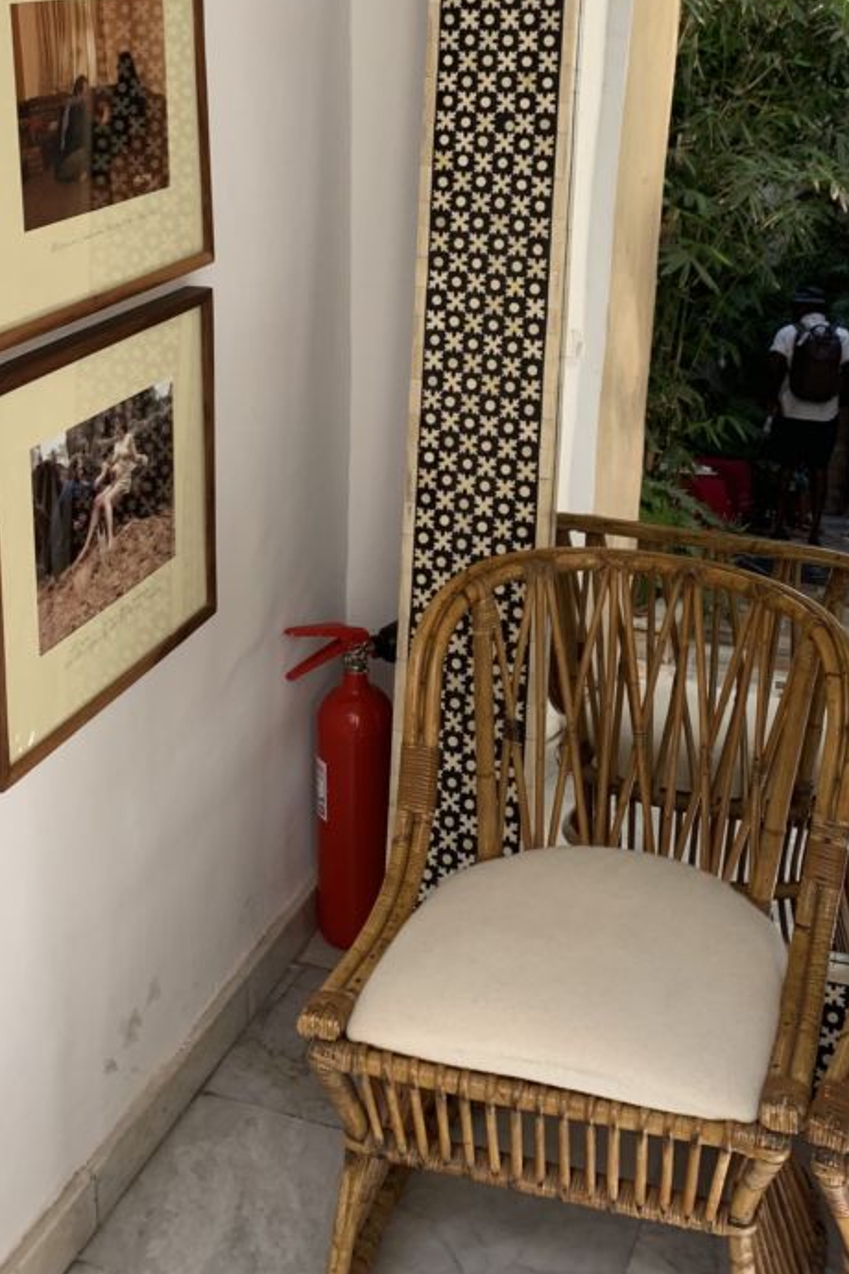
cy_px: 258
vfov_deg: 40.2
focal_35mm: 47
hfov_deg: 28.6
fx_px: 1662
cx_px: 445
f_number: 1.8
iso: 25
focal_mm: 4.25
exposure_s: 1/121
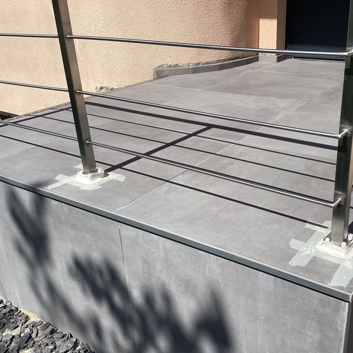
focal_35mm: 37
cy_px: 178
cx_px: 225
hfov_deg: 44.5
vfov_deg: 44.9
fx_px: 427
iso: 25
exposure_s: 1/2809
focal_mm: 3.3
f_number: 2.4
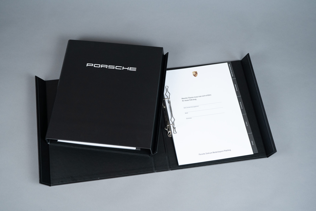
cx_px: 158
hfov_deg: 39.6
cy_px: 106
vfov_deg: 27.0
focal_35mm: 50
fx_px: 439
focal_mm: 50
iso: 2000
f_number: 4.5
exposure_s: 1/100
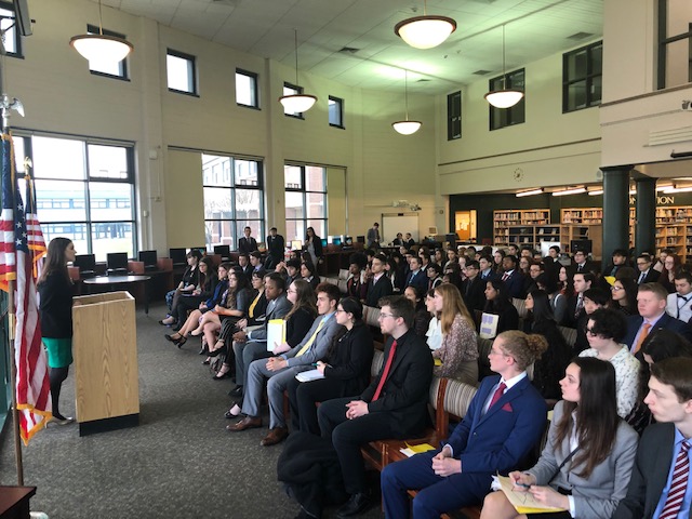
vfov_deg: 49.7
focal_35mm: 28
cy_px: 260
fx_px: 560
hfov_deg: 63.4
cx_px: 346
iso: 40
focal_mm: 4
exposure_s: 1/20
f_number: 1.8
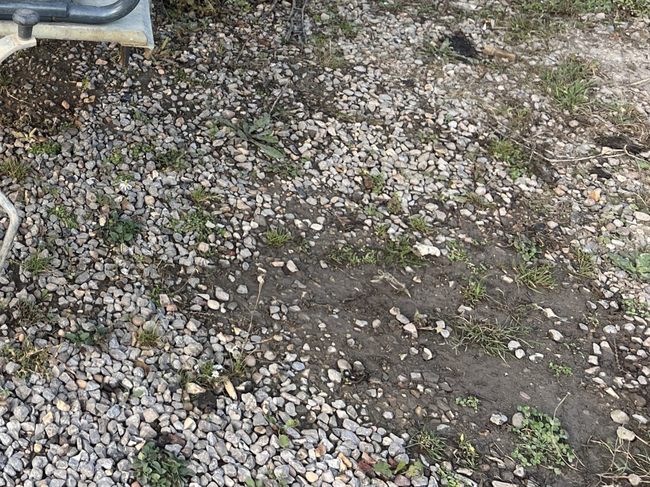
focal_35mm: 58
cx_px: -22
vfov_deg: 23.7
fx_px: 1089
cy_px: -43
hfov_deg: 30.5
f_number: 1.5
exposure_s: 1/175
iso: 40
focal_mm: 5.7
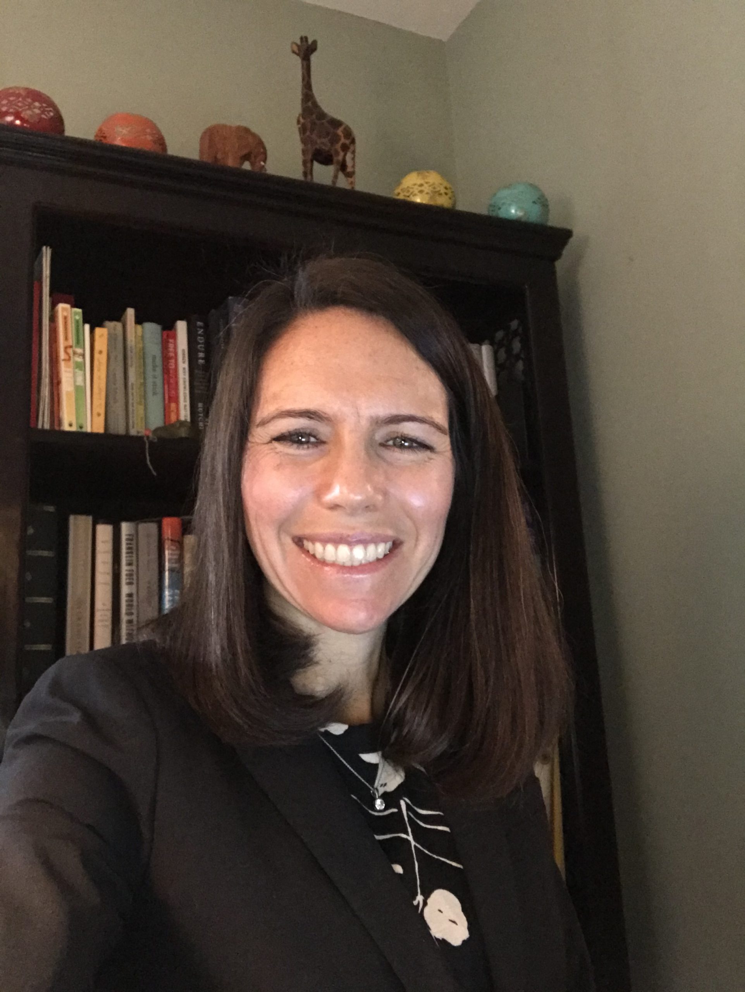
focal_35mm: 32
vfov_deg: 56.8
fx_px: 917
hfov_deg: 44.2
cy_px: 496
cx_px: 372
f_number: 2.2
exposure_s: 1/20
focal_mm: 2.87
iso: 250
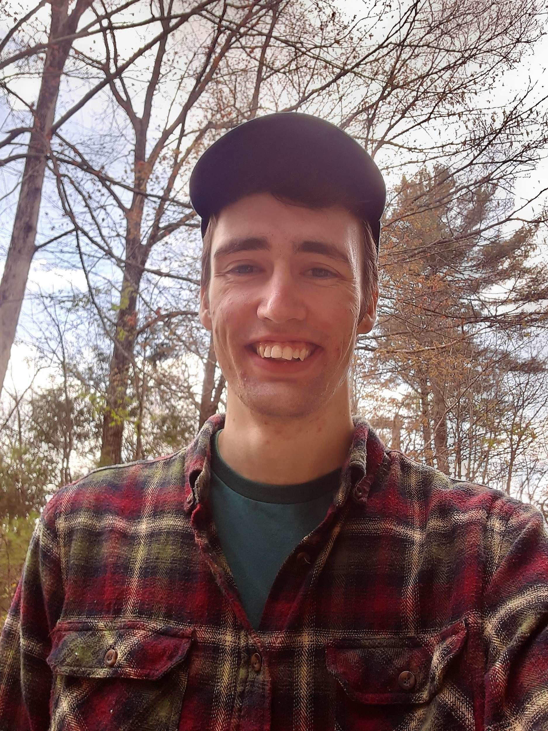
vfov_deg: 56.8
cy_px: 366
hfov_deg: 44.2
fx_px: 675
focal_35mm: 32
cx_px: 274
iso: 50
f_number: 2
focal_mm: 2.66
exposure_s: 1/120
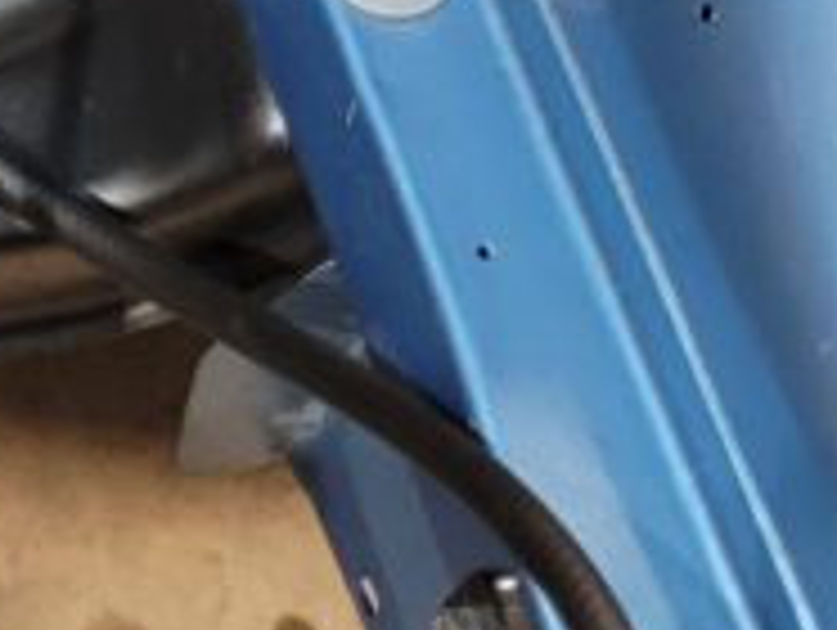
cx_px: -788
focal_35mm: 143
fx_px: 3462
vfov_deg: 9.6
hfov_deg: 12.3
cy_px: -675
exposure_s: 1/119
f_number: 1.8
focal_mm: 5.4
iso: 250
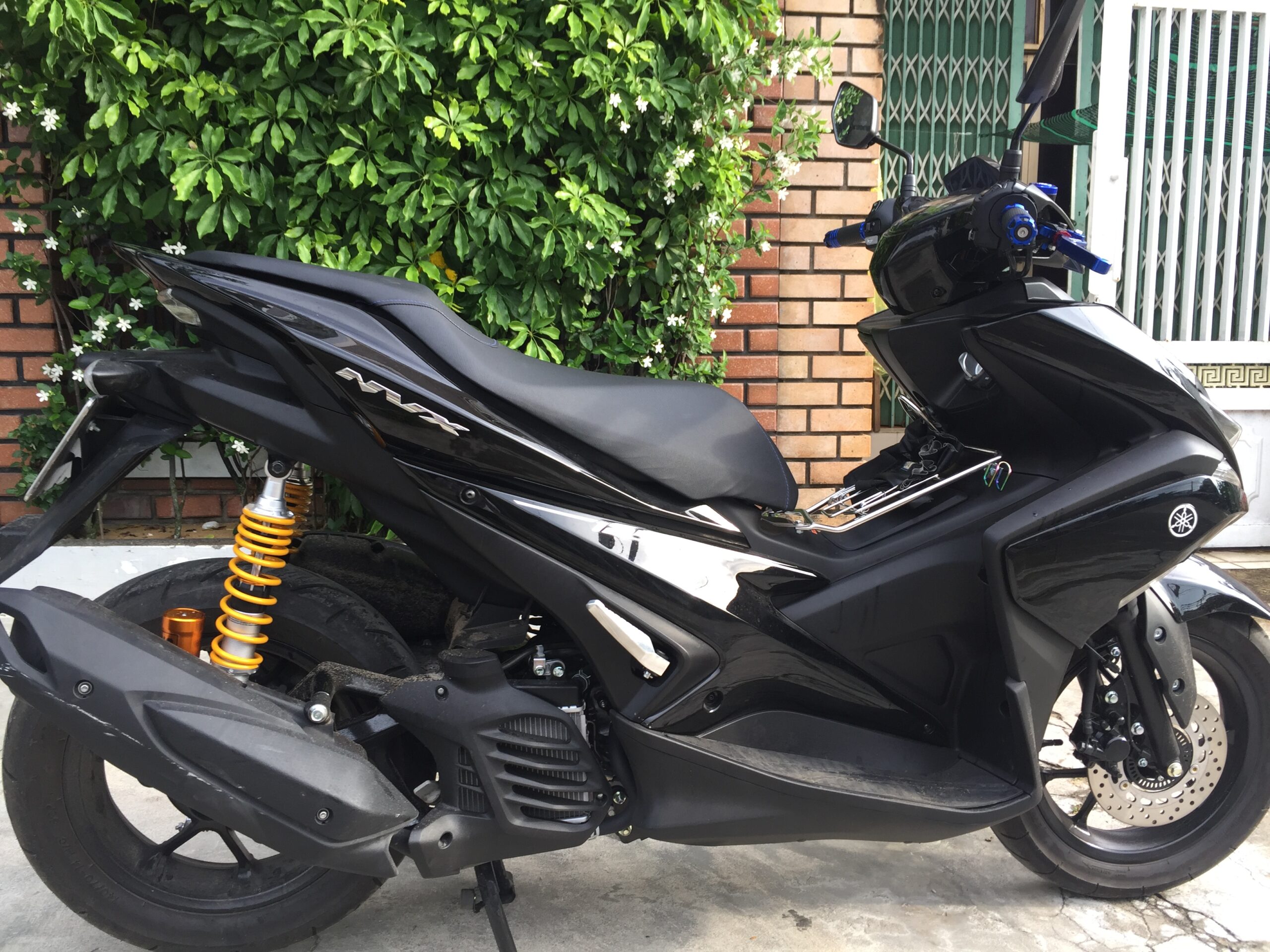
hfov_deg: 61.7
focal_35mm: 29
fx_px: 1064
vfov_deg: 48.2
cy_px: 476
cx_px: 635
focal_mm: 4.15
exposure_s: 1/127
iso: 32
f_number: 2.2
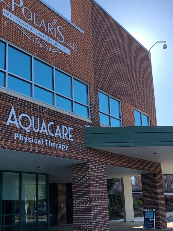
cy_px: 151
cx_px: 80
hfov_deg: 35.9
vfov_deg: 46.2
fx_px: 267
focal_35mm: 40
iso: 20
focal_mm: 3.99
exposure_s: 1/454
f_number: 1.8
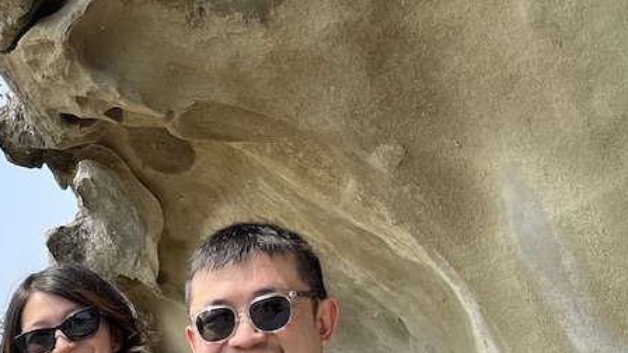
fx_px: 1349
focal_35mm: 81
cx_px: -118
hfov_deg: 23.9
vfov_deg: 13.5
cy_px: 628
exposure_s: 1/3831
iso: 50
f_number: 1.5
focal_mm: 5.7
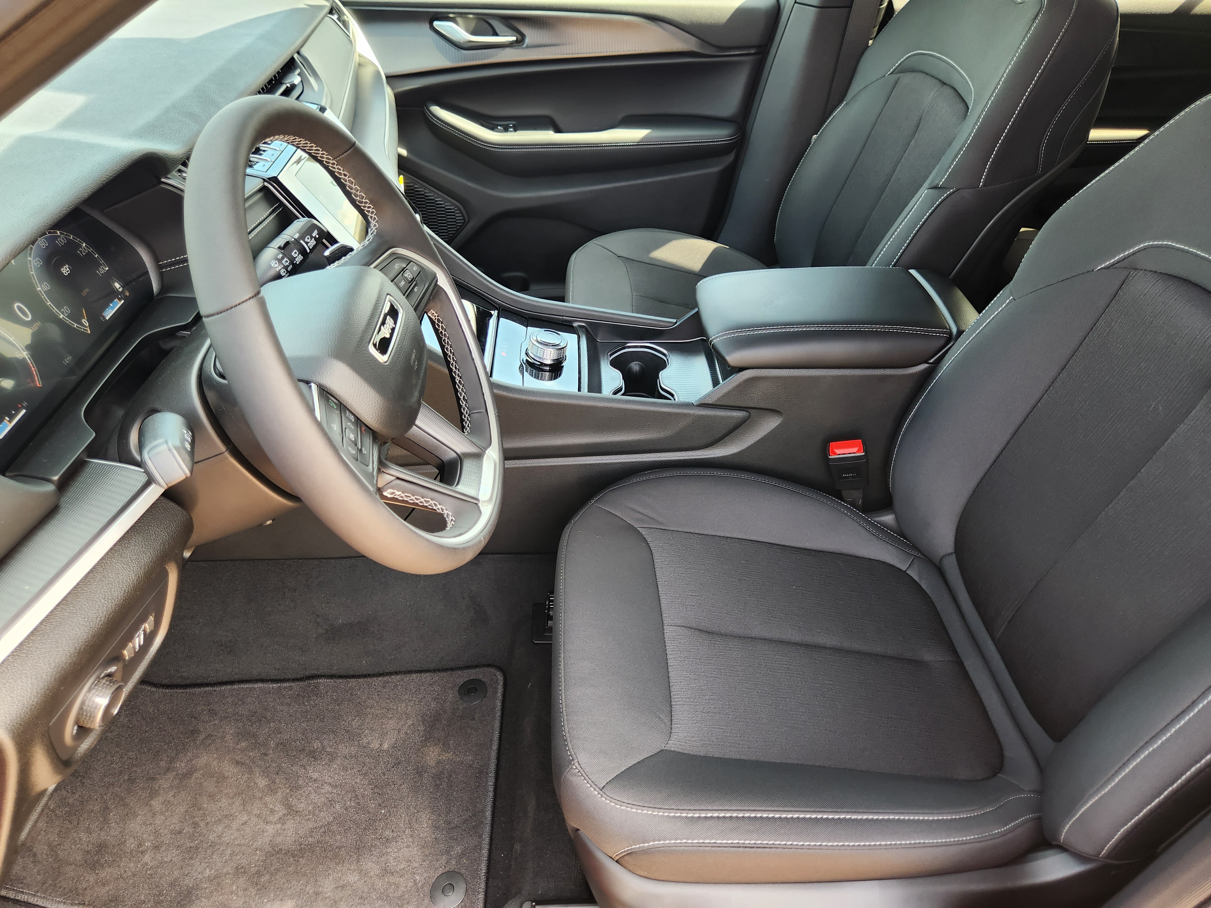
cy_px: 454
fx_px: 805
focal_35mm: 23
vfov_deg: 58.9
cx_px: 606
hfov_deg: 73.9
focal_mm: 5.4
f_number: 1.8
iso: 100
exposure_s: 1/180
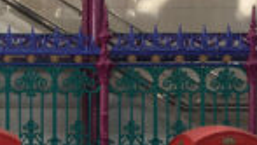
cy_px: 208
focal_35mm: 134
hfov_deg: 14.3
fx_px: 914
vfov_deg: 8.9
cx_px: -187
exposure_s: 1/50
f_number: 2.2
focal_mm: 4.15
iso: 25
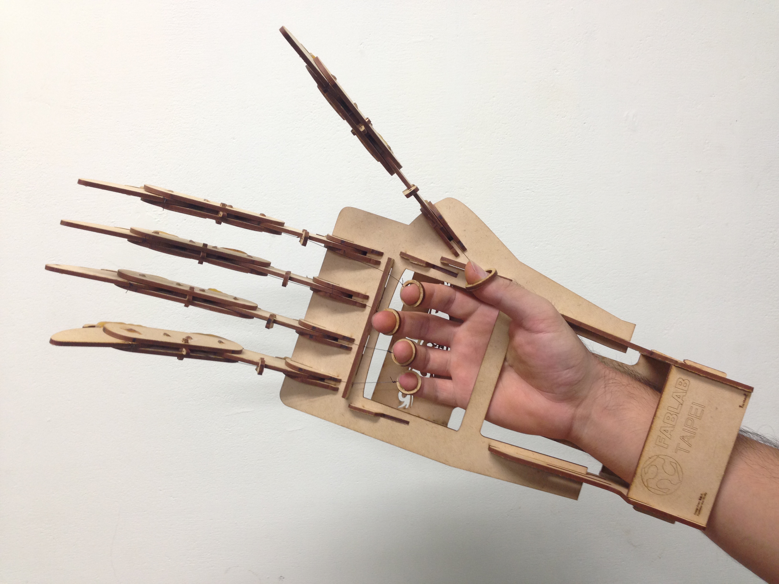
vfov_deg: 42.9
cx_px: 390
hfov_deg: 55.4
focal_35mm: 33
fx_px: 743
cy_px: 292
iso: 100
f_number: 2.4
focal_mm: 4.12
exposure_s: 1/20
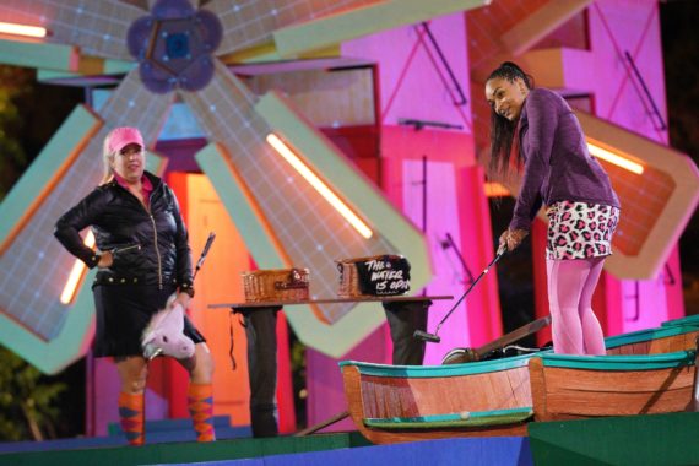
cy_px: 233
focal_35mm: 249
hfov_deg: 8.3
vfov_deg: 5.5
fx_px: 4834
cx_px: 350
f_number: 3.5
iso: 6400
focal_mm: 166
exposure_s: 1/500
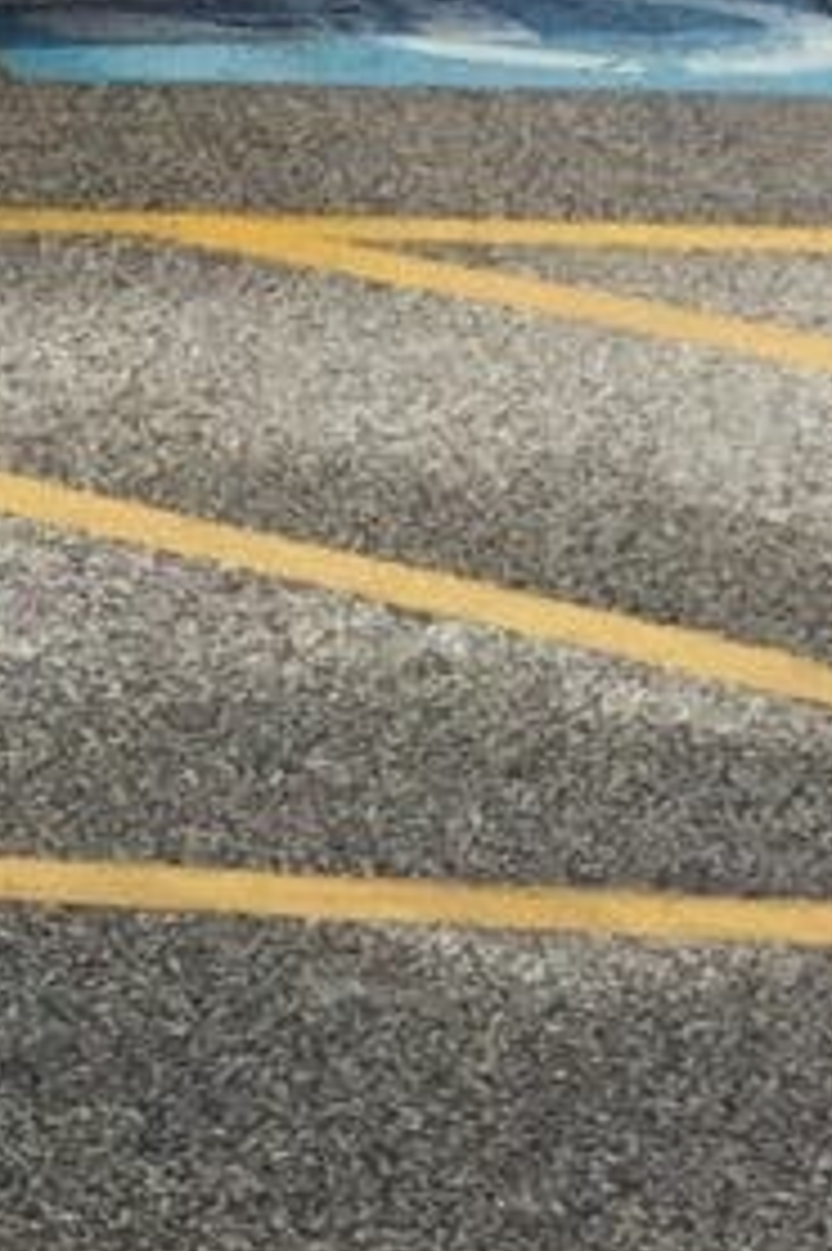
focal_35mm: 222
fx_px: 7705
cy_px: -202
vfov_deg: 9.2
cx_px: -3130
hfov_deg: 5.1
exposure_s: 1/1522
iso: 32
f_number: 2.2
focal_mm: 4.15
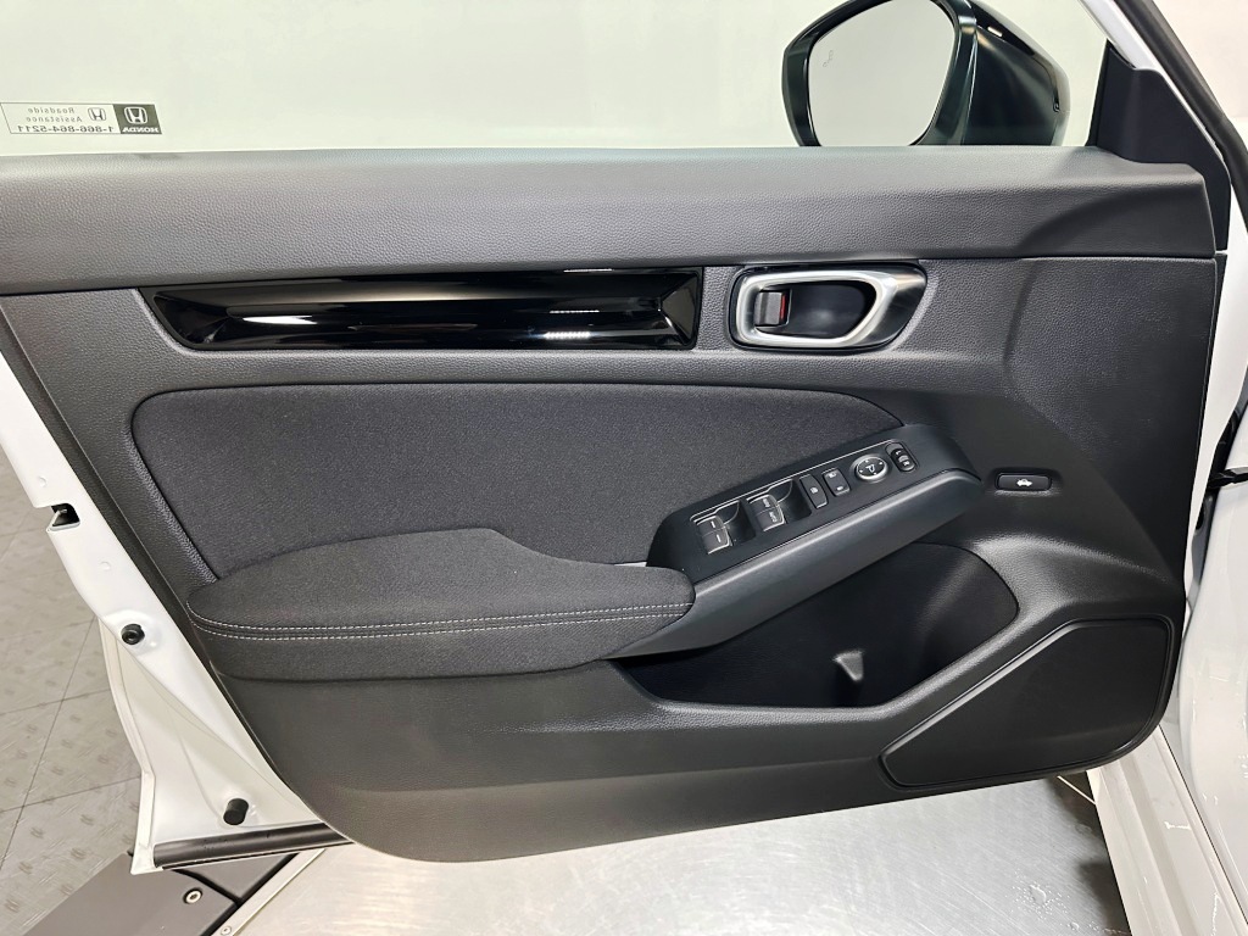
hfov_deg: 71.6
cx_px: 624
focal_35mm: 24
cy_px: 468
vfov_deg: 56.8
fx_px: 865
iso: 640
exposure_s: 1/40
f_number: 1.78
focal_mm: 6.86
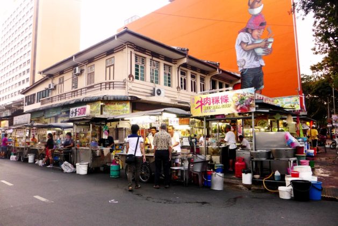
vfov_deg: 53.2
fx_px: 225
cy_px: 113
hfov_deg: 73.7
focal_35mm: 24
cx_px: 169
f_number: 2
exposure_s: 1/100
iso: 320
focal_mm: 4.7
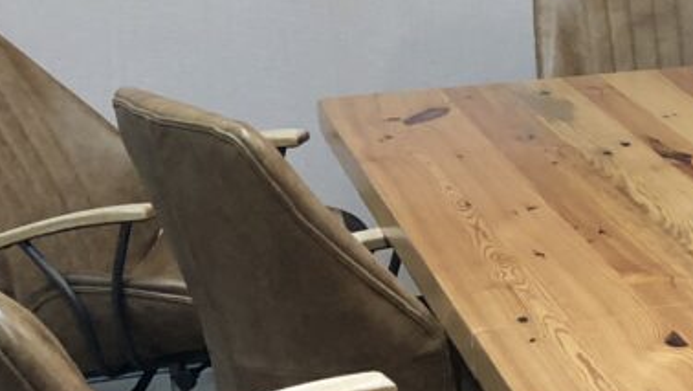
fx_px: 2280
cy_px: 176
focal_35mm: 124
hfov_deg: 15.6
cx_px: 1102
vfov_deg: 9.8
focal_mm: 3.99
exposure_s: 1/30
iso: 40
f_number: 1.8
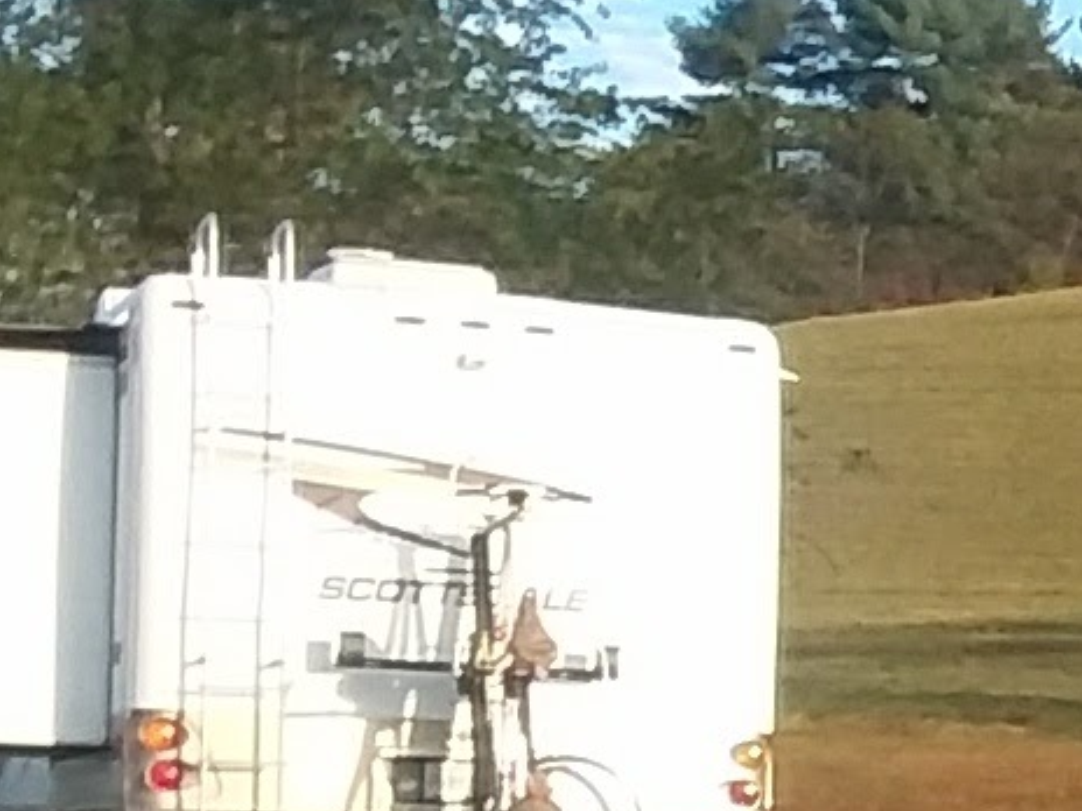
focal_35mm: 161
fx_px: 5032
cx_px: 2509
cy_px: 928
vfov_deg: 9.1
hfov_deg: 10.7
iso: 40
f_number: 1.9
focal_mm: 2.47
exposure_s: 1/375
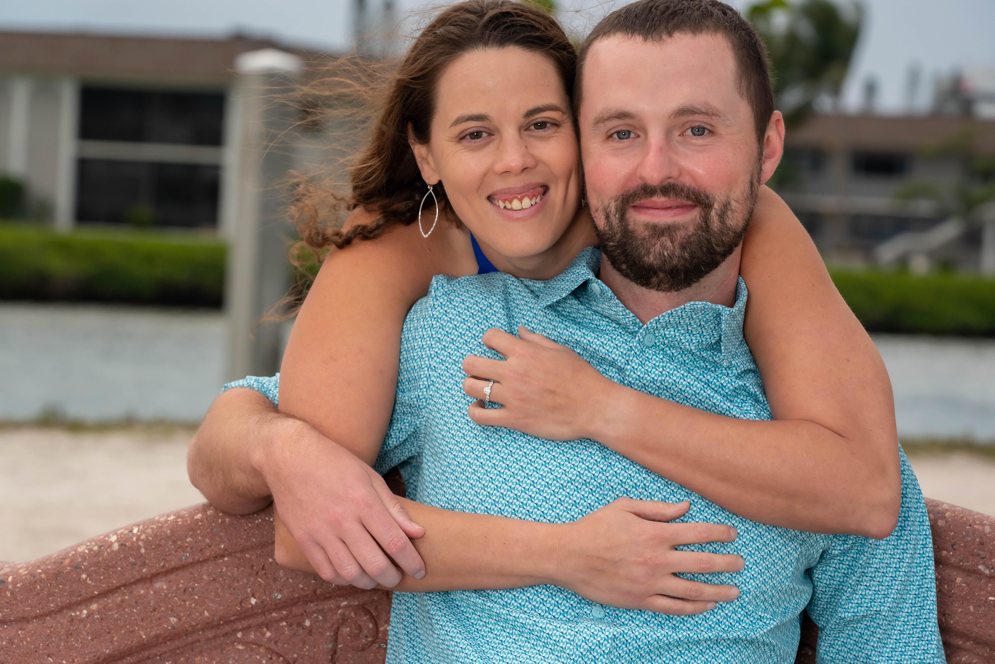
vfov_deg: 11.1
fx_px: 3427
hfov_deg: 16.5
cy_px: 332
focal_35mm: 124
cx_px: 498
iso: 640
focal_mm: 124
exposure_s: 1/250
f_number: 7.1
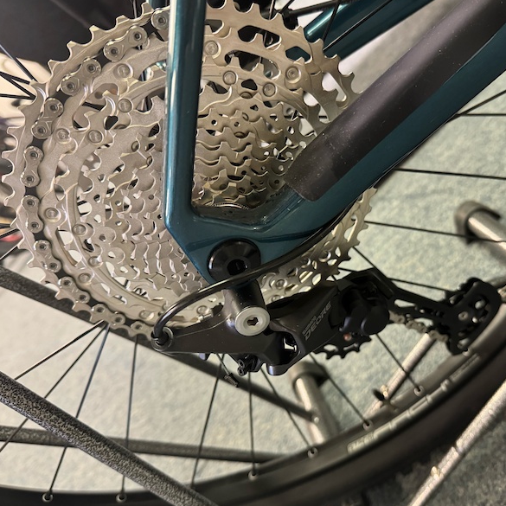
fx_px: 480
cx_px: 302
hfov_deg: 55.2
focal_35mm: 29
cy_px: 251
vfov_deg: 55.6
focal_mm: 6.76
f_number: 1.78
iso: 500
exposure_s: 1/60
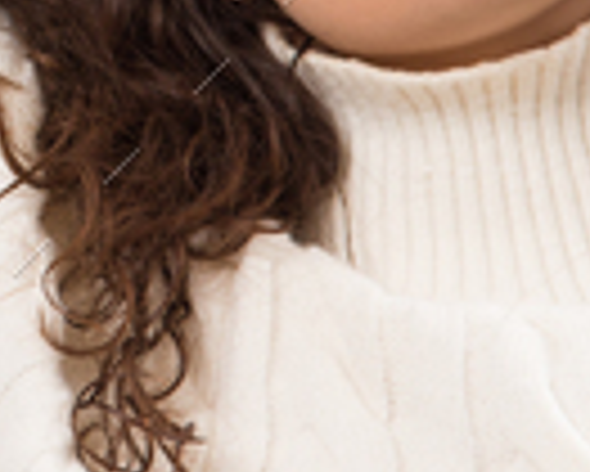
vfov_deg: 3.1
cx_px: -126
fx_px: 8842
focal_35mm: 506
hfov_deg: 3.8
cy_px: -72
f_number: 5
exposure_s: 1/60
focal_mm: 120
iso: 250
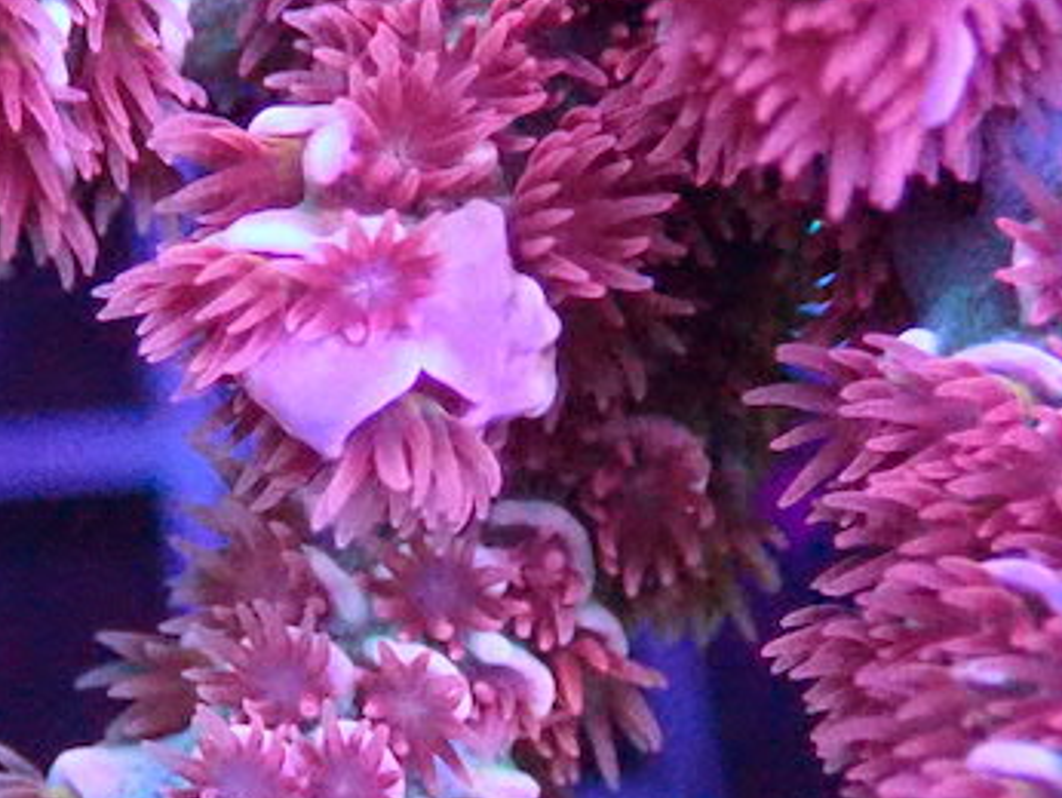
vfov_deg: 10.0
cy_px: 549
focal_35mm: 149
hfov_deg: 13.2
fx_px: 4574
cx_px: 353
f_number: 2.9
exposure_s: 1/80
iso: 800
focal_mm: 7.86
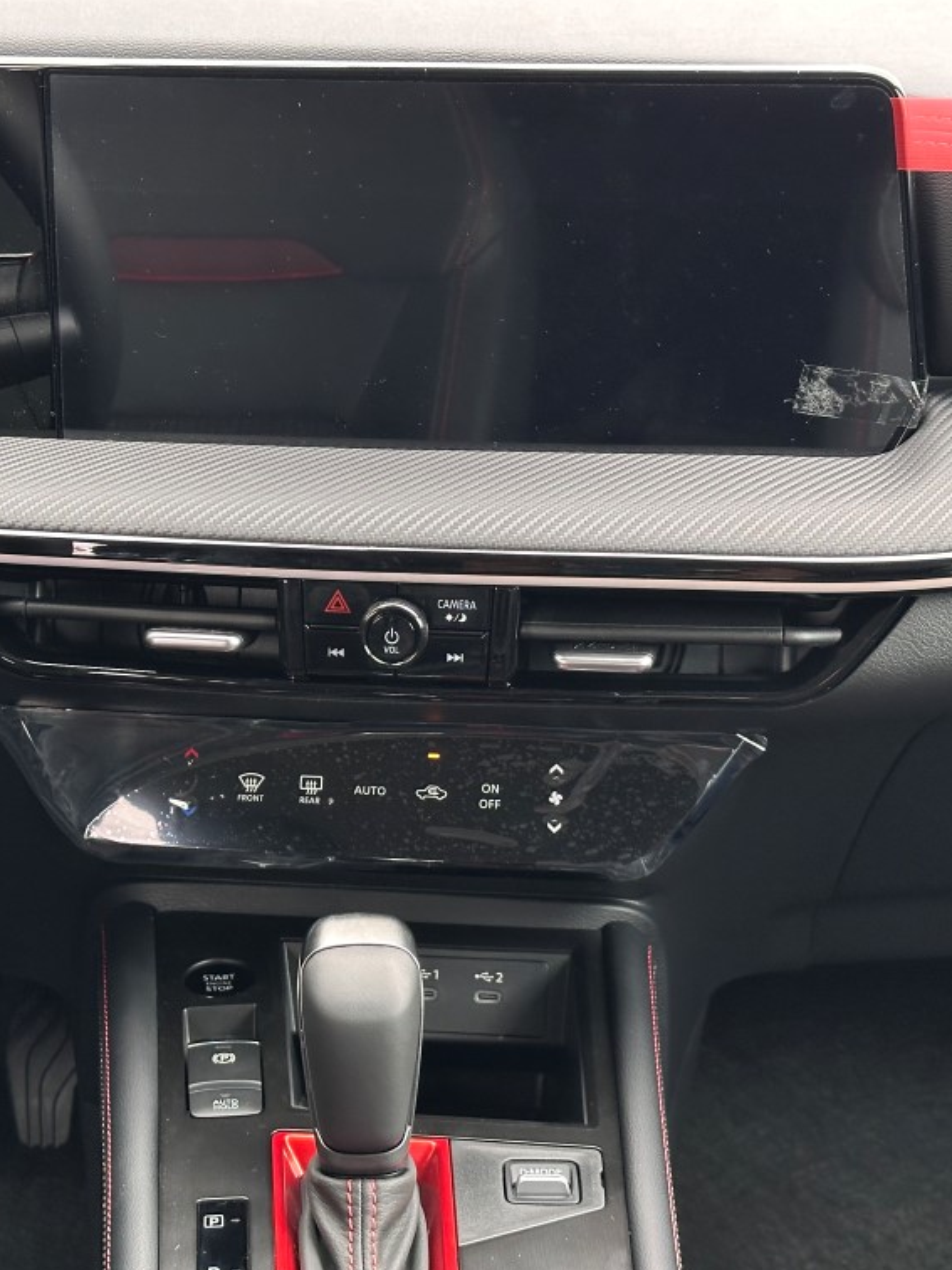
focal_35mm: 65
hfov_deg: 22.5
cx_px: 359
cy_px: 635
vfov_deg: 29.8
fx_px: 2383
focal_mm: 6.86
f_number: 1.78
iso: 200
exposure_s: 1/60
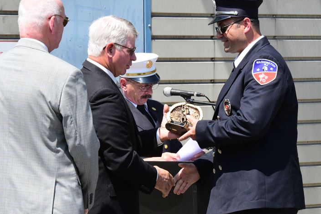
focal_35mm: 238
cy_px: 115
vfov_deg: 5.8
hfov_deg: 8.7
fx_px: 2118
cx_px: 157
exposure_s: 1/1250
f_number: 18
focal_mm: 145
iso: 5000
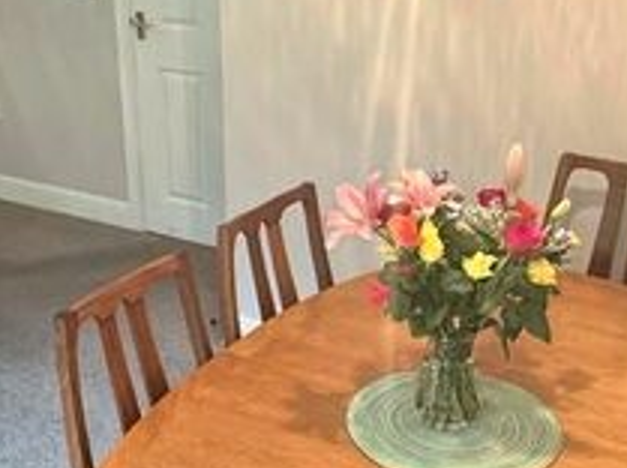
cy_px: 314
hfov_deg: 40.5
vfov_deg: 30.6
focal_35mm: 47
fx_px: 850
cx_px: 324
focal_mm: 2.22
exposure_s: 1/50
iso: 400
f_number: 2.2
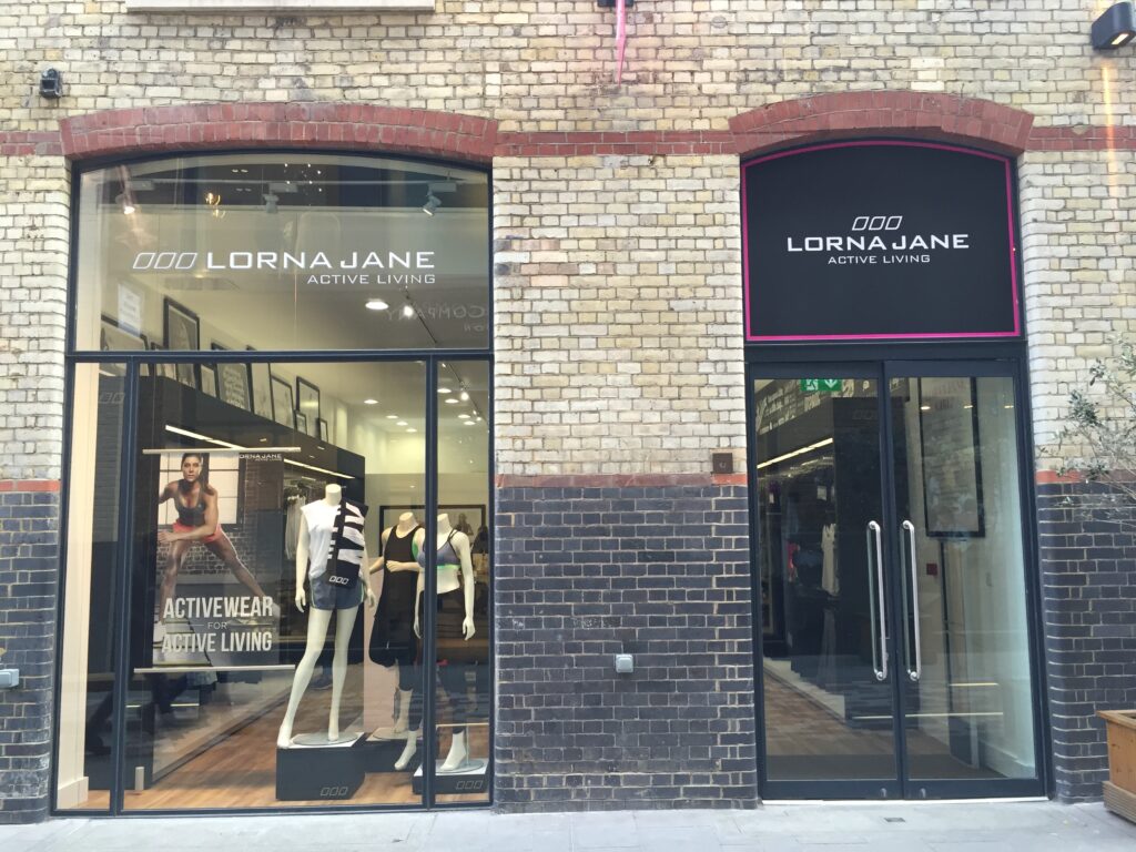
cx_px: 568
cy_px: 426
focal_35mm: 29
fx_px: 952
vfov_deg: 48.2
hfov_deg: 61.7
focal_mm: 4.15
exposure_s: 1/33
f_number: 2.2
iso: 32
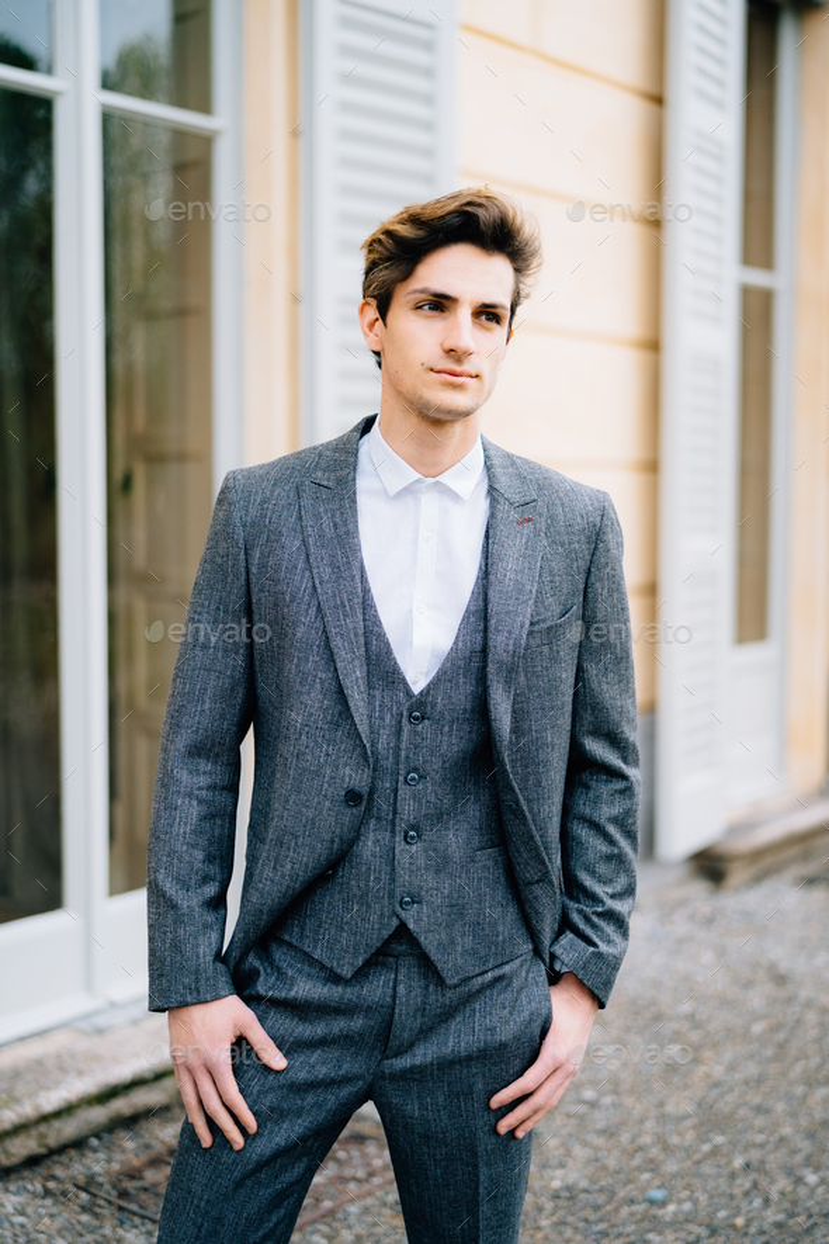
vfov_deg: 39.6
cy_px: 622
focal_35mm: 50
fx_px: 1727
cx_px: 414
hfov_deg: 27.0
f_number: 1.4
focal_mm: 50
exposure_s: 1/6400
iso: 320
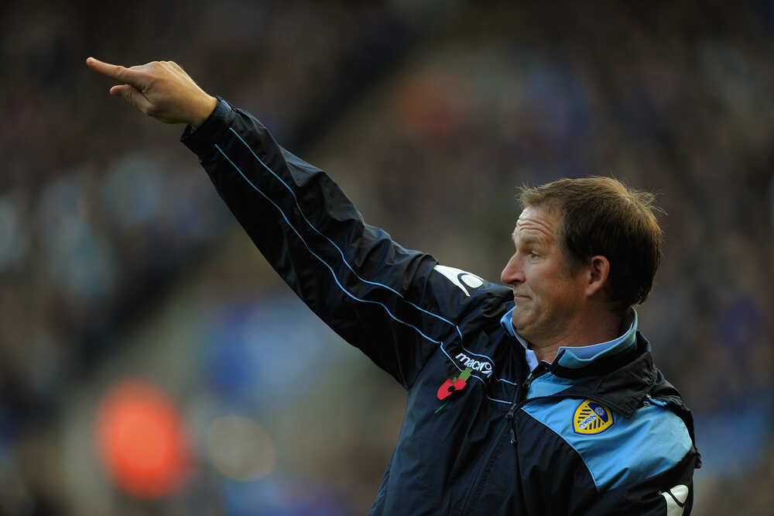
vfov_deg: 3.4
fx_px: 8597
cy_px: 258
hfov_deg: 5.2
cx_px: 387
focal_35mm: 400
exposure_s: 1/640
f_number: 2.8
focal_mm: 400
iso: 800
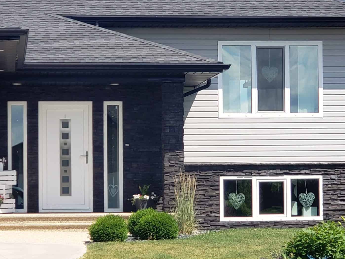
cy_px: 132
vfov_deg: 25.7
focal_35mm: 57
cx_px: 166
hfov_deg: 33.8
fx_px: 568
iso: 32
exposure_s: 1/657
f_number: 2.4
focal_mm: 6
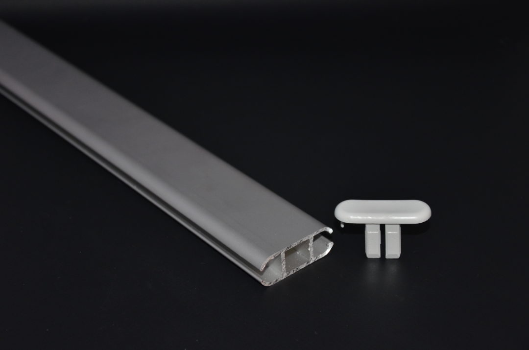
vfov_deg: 18.8
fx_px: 1056
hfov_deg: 28.1
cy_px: 175
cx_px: 264
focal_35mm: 72
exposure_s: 1/60
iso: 800
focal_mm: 48
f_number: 4.8
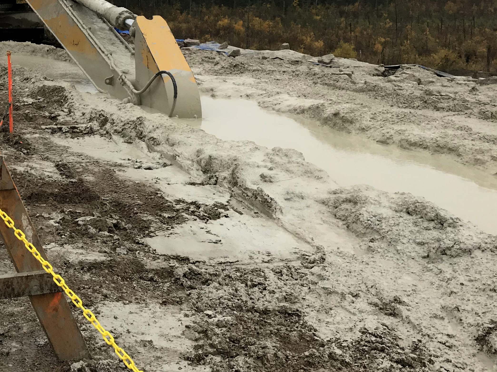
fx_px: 775
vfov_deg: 26.2
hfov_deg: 33.1
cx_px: 23
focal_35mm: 54
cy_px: 43
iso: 20
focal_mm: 3.99
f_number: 1.8
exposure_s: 1/265
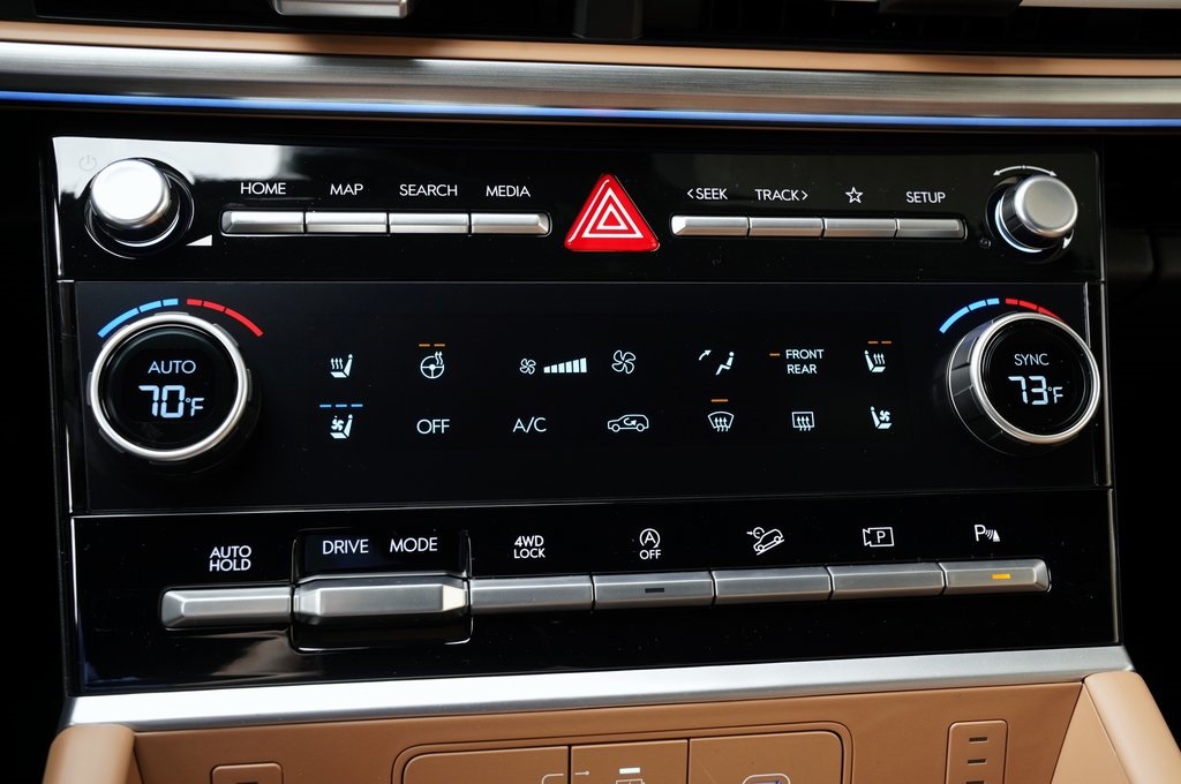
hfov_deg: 54.5
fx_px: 1147
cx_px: 590
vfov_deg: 37.8
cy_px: 392
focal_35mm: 35
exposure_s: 1/40
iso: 1250
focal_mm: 35
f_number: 8
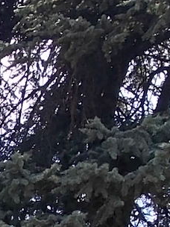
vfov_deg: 8.5
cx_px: -204
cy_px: 355
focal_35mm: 226
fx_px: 1480
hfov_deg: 6.3
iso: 80
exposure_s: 1/320
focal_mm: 6.1
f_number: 3.3
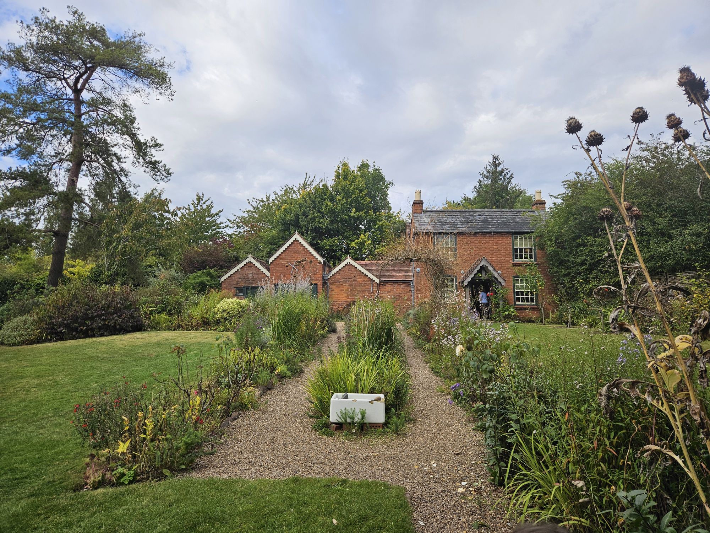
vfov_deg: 58.9
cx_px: 355
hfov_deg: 73.9
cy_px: 266
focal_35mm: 23
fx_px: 472
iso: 32
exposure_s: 1/1667
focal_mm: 5.4
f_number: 1.8
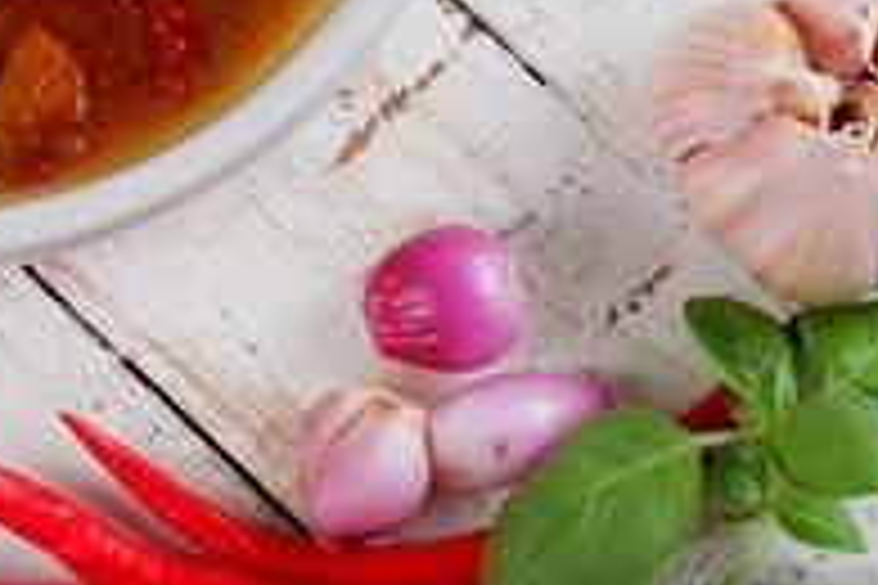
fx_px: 5024
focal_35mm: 206
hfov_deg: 9.9
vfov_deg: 6.6
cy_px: -254
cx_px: -108
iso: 400
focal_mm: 45
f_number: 9
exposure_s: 1/200
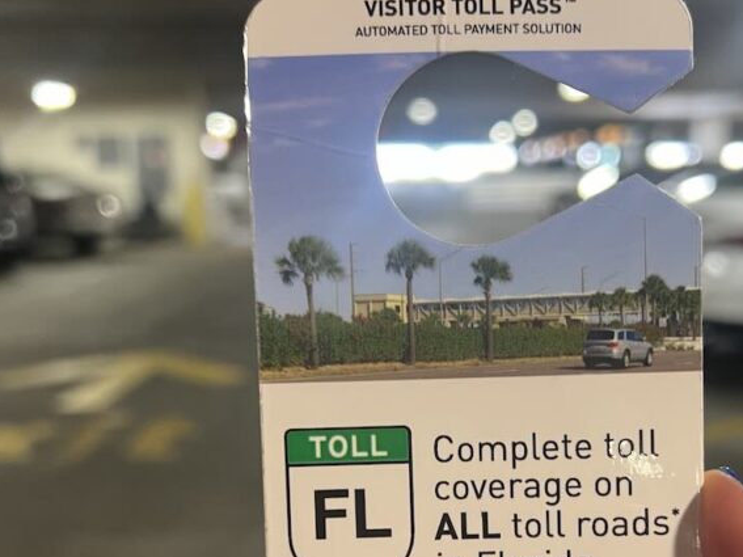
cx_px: 457
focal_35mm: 44
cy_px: 430
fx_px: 944
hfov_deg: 42.7
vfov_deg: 32.1
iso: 160
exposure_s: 1/60
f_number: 1.5
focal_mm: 5.7
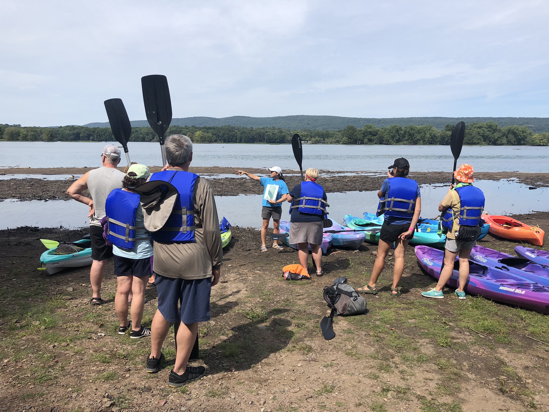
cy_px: 206
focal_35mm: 28
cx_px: 274
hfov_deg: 63.4
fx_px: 444
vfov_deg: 49.7
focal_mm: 3.99
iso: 20
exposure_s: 1/1919
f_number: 1.8
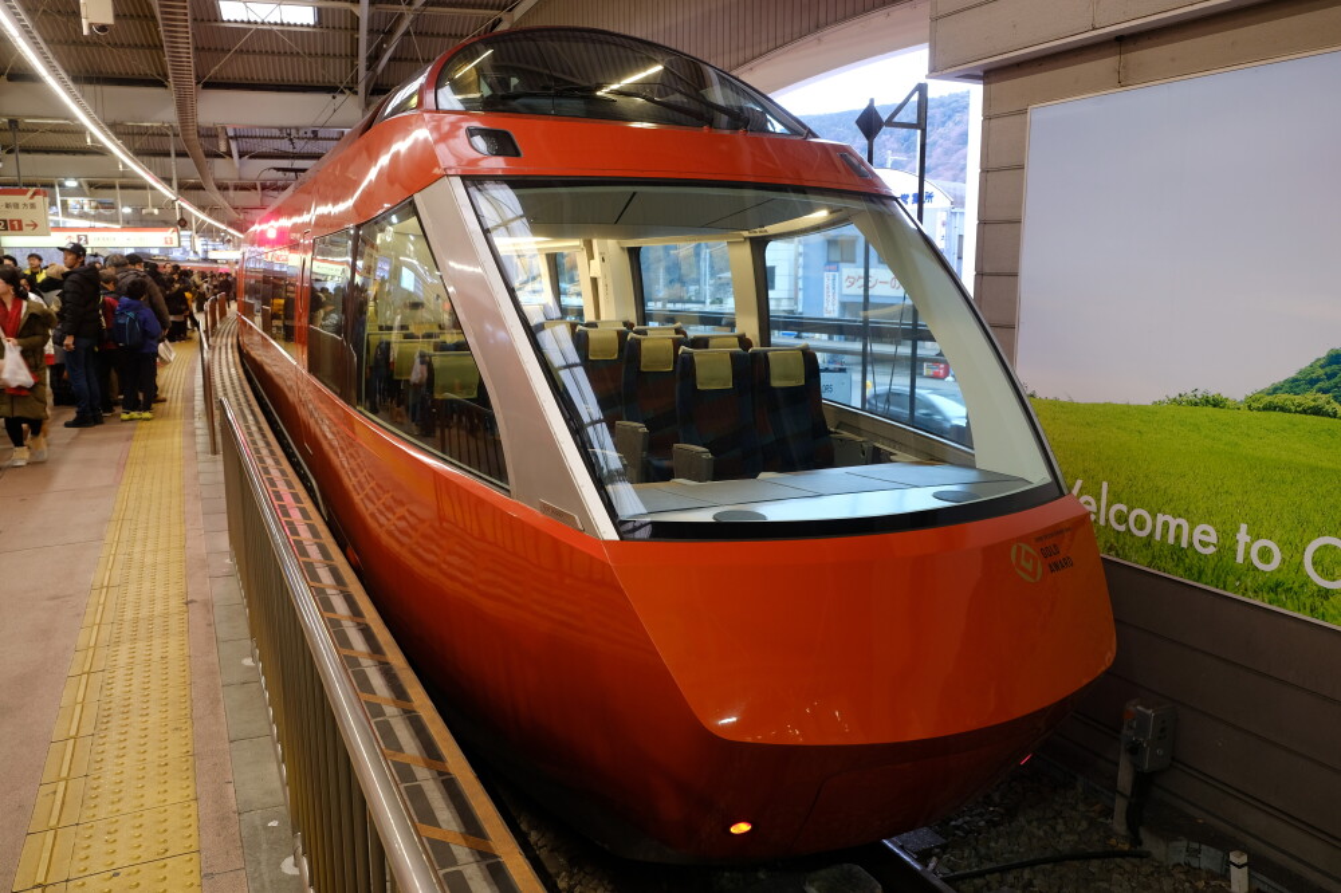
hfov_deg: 67.4
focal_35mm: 27
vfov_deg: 47.9
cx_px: 670
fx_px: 1005
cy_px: 446
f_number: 4.5
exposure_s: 1/12
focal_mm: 18
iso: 400
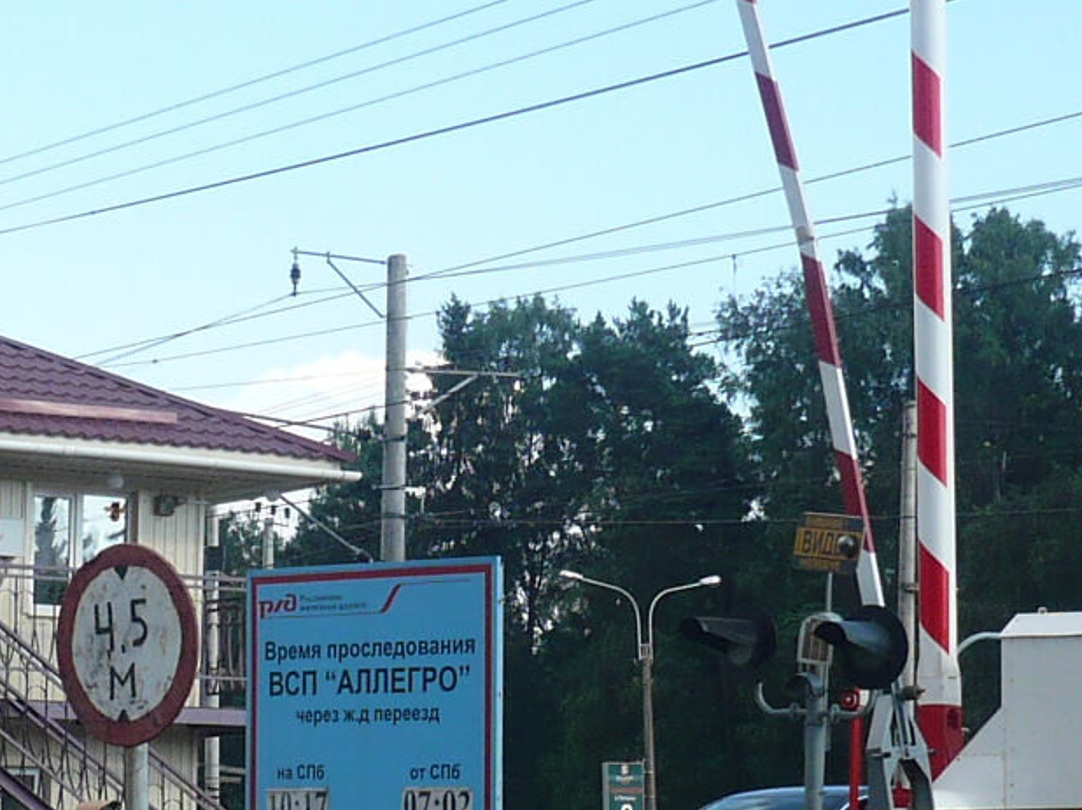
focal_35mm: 116
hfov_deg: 17.0
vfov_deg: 12.7
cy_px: 602
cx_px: 401
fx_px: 3624
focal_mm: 5.8
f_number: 2.8
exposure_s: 1/640
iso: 100
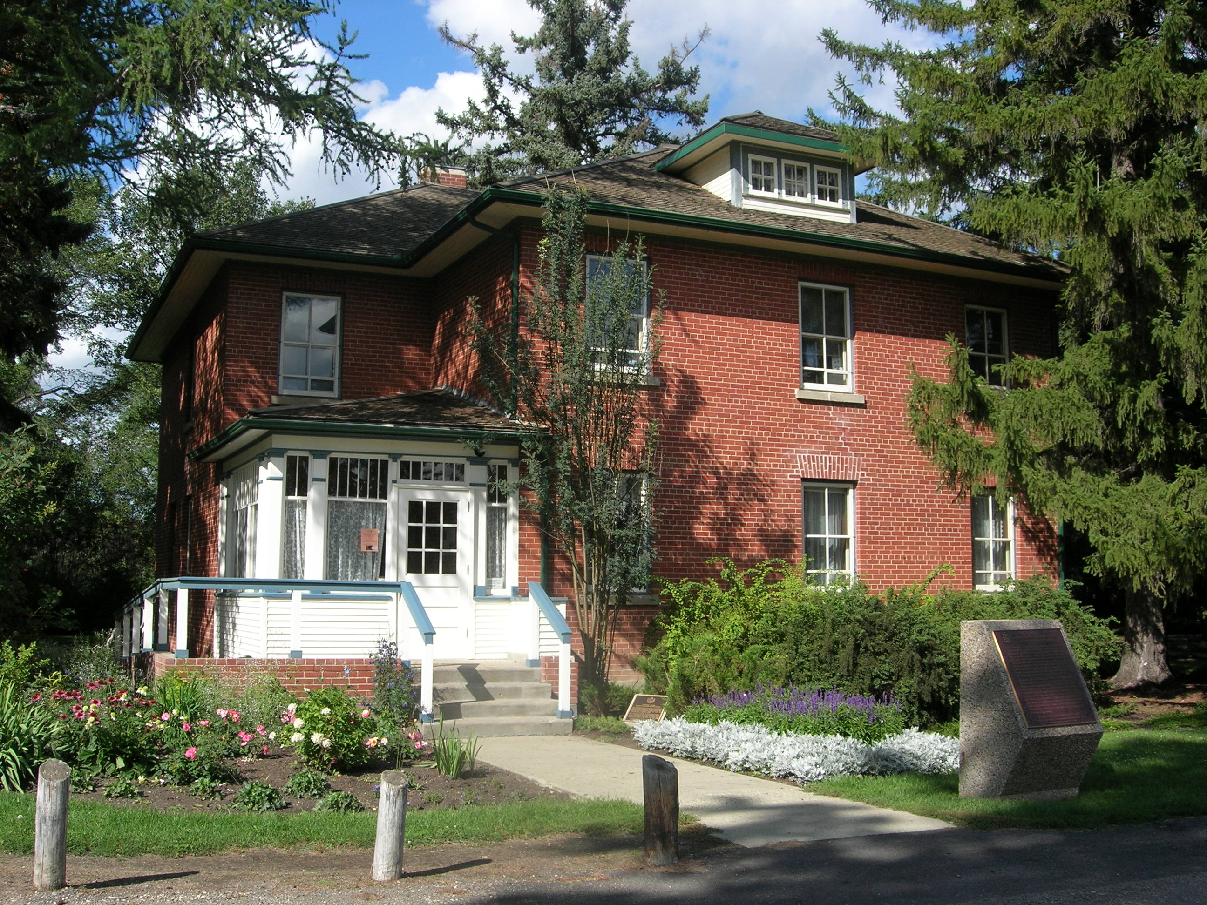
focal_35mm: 38
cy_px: 452
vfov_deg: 37.7
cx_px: 604
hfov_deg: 49.0
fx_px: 1325
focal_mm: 7.8
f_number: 4.8
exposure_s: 1/500
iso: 64
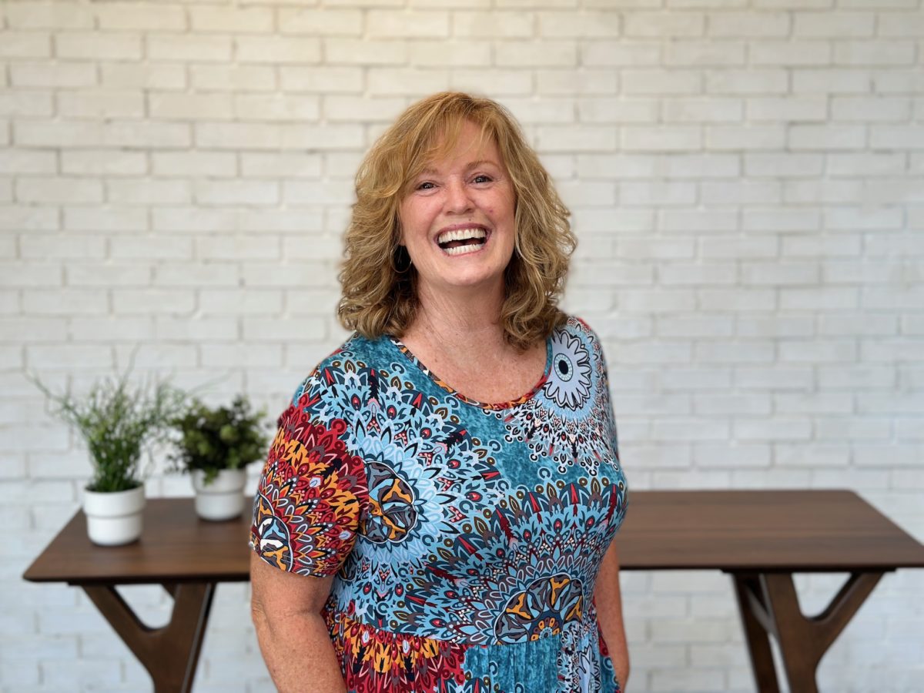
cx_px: 462
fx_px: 1281
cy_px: 346
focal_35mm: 48
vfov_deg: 30.3
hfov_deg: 39.7
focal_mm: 6.86
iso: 64
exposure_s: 1/60
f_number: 1.78
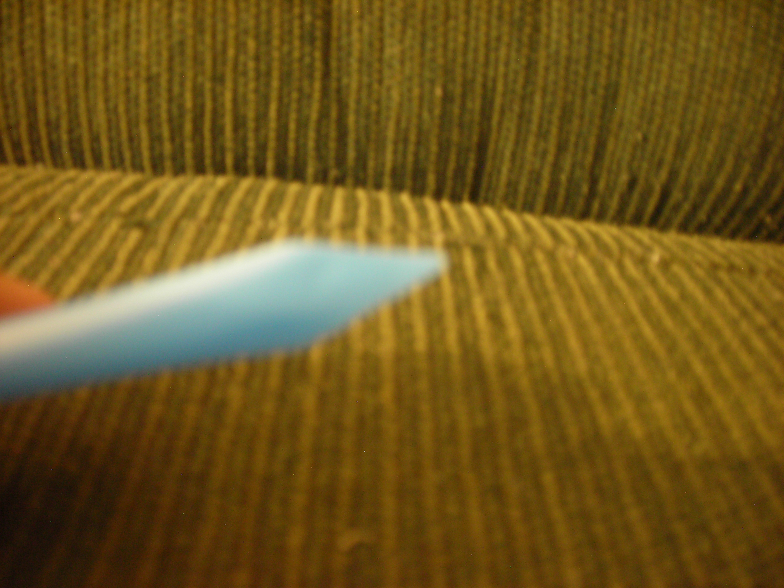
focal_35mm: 38
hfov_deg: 49.0
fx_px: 861
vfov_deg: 37.7
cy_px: 294
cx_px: 392
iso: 200
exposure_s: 1.58
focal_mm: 6.3
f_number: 3.2
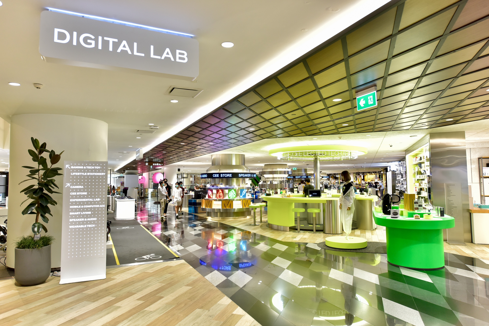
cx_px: 244
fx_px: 326
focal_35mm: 24
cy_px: 163
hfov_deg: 73.7
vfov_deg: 53.1
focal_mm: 24
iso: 1250
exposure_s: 1/60
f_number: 5
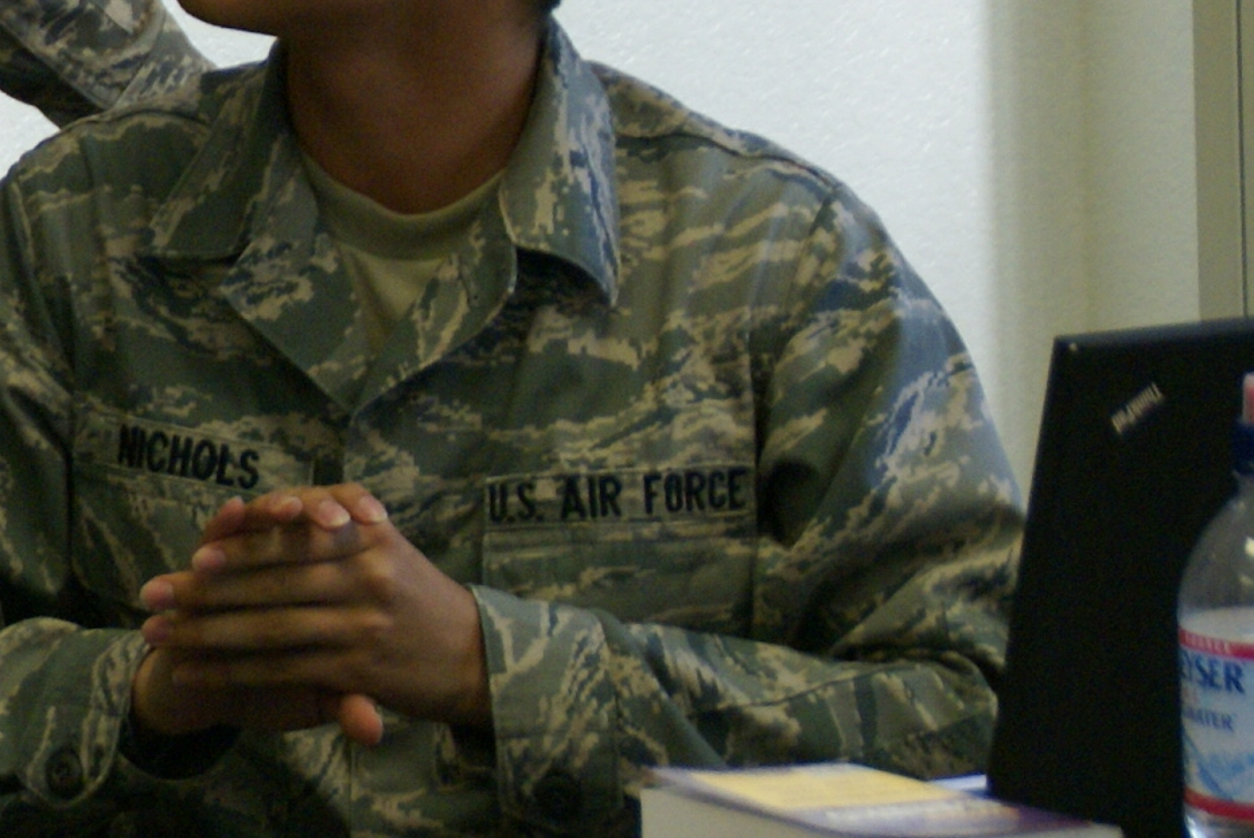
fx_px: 8122
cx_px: -420
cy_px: -332
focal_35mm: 233
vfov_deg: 5.9
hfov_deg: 8.7
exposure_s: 1/80
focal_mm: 50
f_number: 5
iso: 320
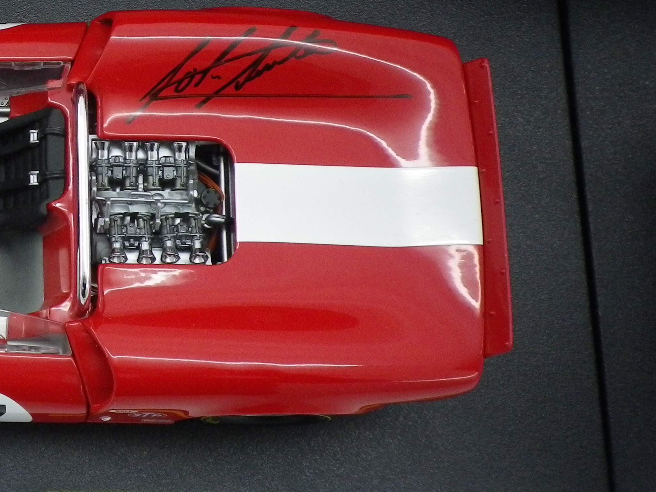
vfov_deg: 20.9
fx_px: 1327
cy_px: 159
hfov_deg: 26.4
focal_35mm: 70
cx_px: 9
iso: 200
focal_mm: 6.36
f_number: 3.9
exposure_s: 1/50
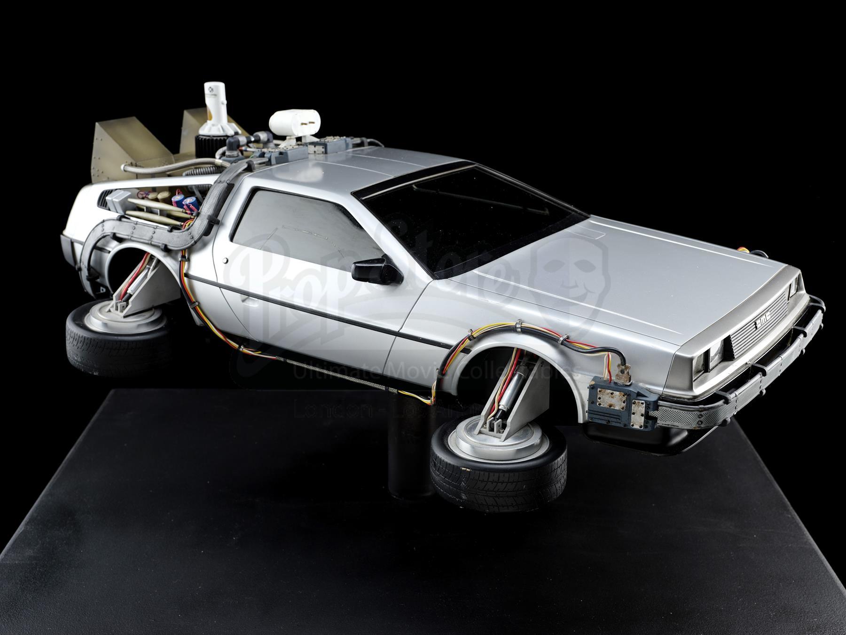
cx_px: 423
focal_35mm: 44
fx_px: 1075
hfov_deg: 42.9
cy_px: 318
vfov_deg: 32.9
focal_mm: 55.5
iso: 200
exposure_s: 1/125
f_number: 10
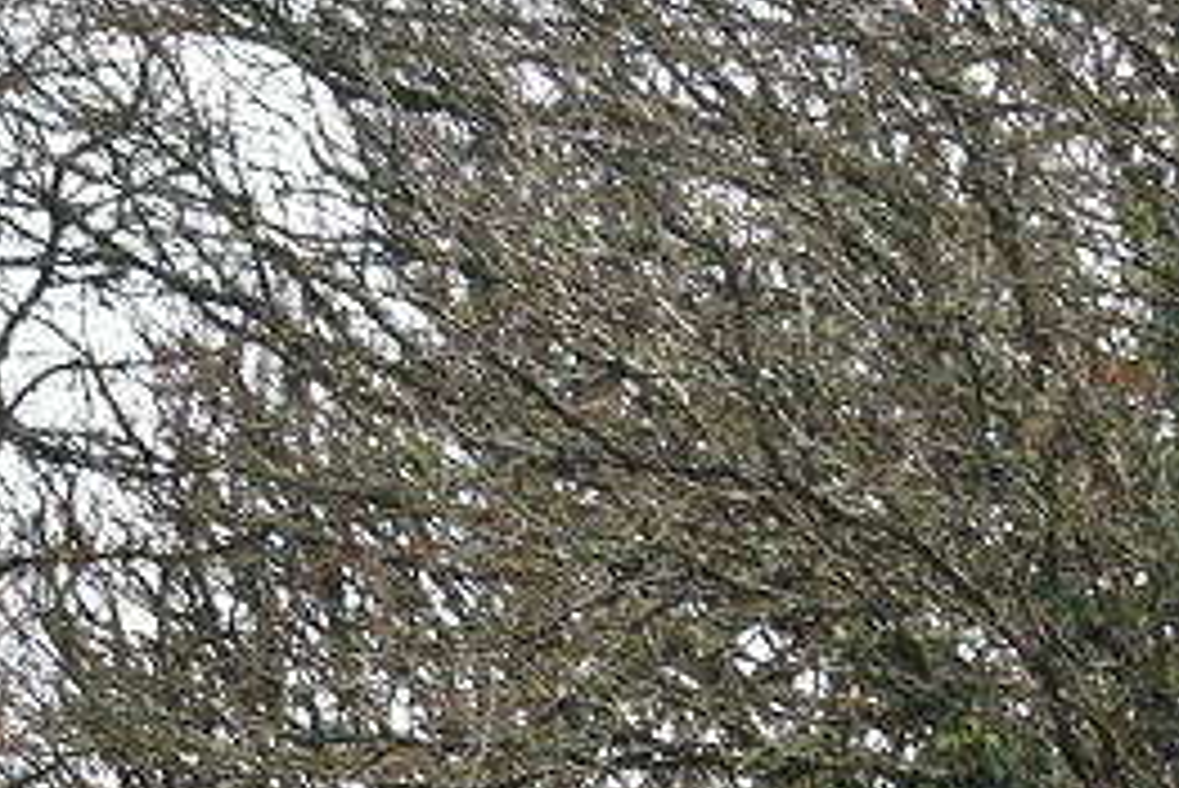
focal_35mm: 361
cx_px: -198
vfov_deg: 3.7
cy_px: 2094
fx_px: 11829
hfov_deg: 5.7
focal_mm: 42
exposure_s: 1/40
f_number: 5
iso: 100
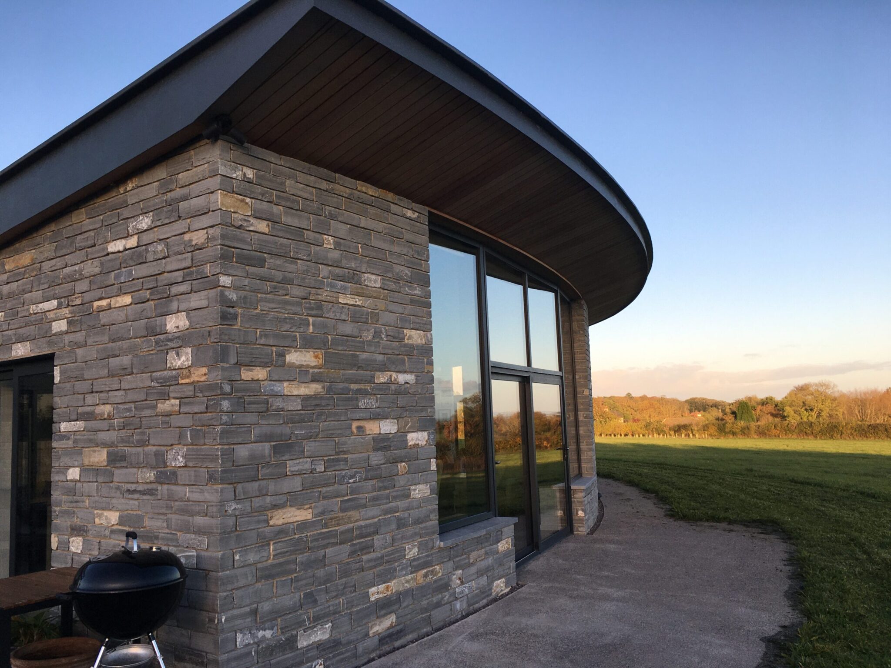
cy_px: 334
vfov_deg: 48.2
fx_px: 746
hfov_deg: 61.7
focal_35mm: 29
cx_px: 446
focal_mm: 4.15
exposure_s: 1/407
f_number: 2.2
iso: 25
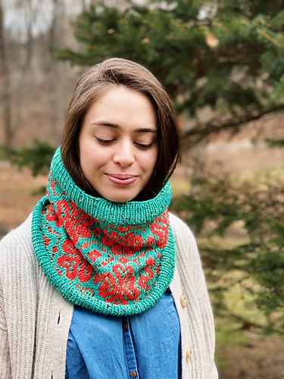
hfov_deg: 28.0
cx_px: 142
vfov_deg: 36.8
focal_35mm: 52
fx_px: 569
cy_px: 190
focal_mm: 6
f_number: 2
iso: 64
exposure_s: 1/122
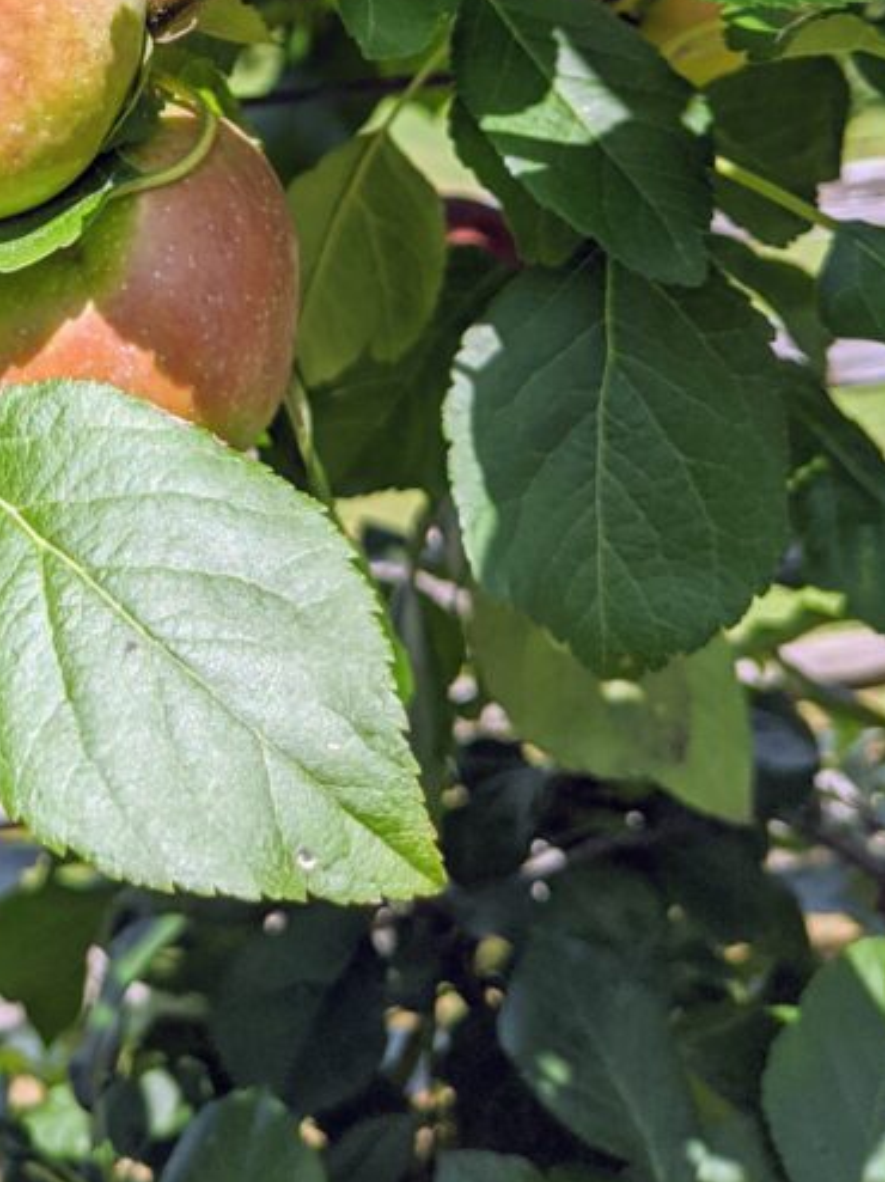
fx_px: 1911
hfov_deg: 24.8
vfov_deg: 31.4
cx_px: -2
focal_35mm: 56
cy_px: -36
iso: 85
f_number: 1.73
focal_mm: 4.38
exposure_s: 1/3356
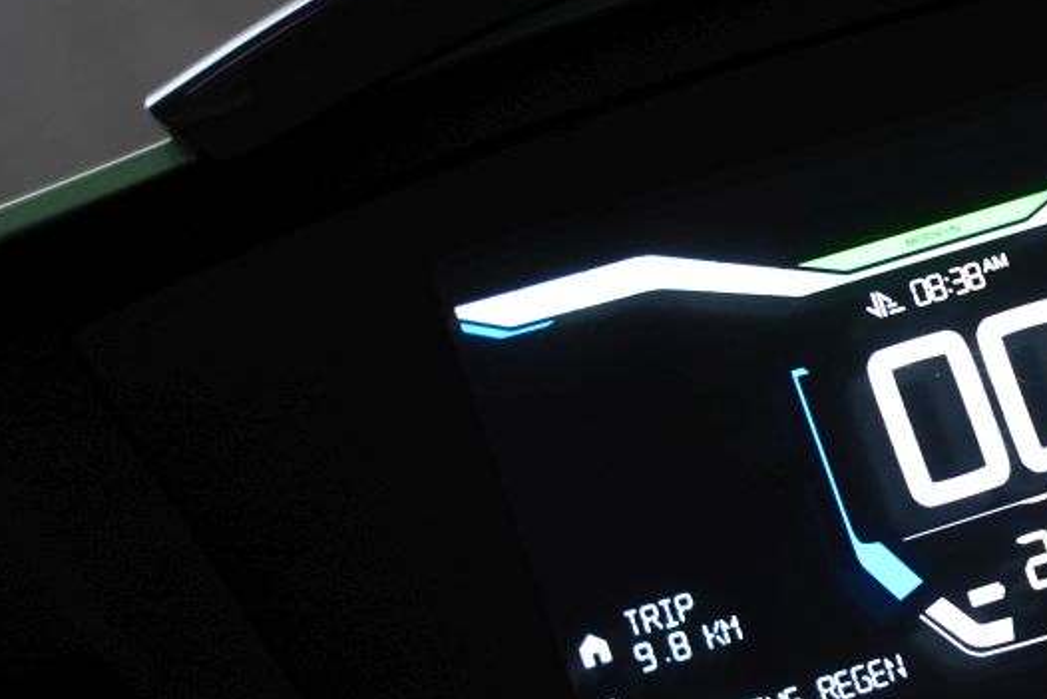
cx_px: 1162
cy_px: 451
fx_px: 3869
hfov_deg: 15.0
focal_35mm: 133
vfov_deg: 10.3
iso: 1000
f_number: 2.8
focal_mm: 50
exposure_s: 1/250
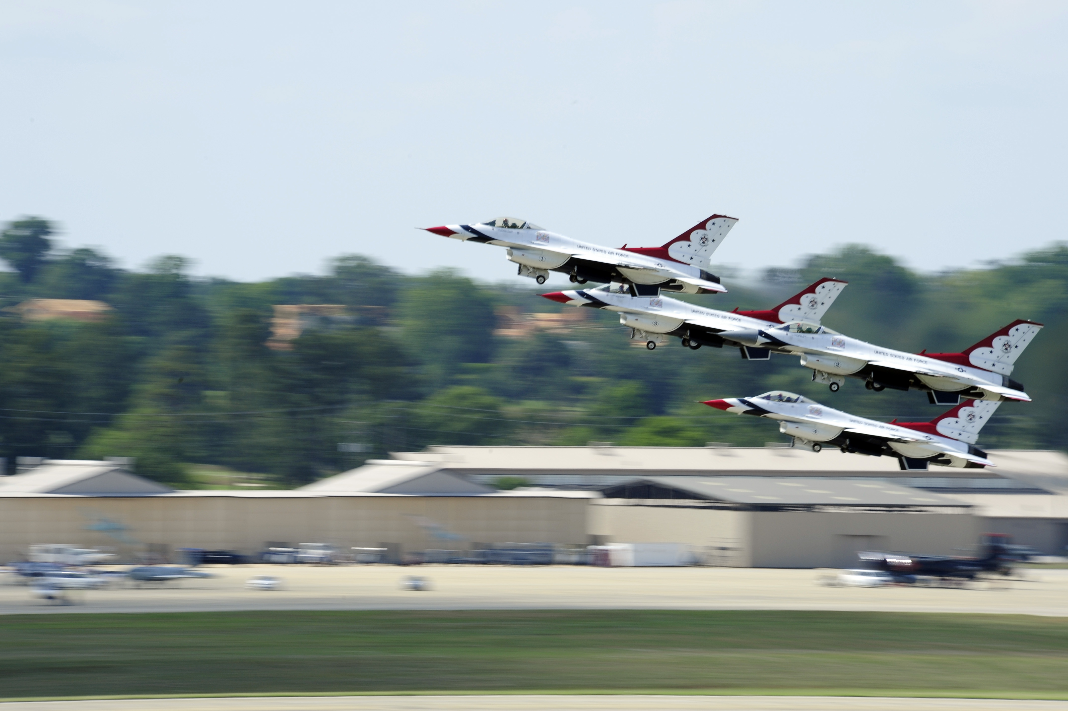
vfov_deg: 3.4
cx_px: 534
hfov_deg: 5.2
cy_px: 356
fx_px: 11859
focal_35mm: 400
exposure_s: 1/100
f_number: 20
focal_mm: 400
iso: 200
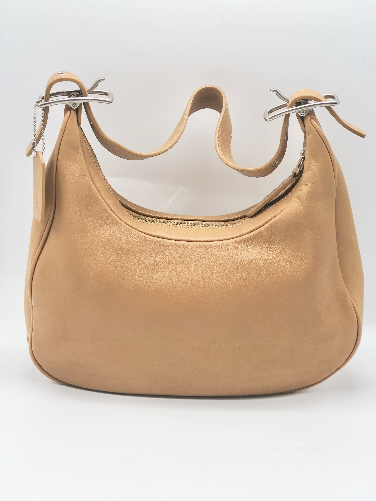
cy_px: 250
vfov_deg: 33.8
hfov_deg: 25.7
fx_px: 826
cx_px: 188
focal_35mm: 57
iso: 32
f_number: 2.8
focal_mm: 6.6
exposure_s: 1/120
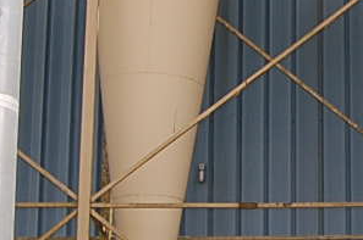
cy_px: 50
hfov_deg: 13.3
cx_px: 559
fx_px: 1455
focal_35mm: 145
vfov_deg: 9.4
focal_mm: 19
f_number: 9
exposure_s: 1/320
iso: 200
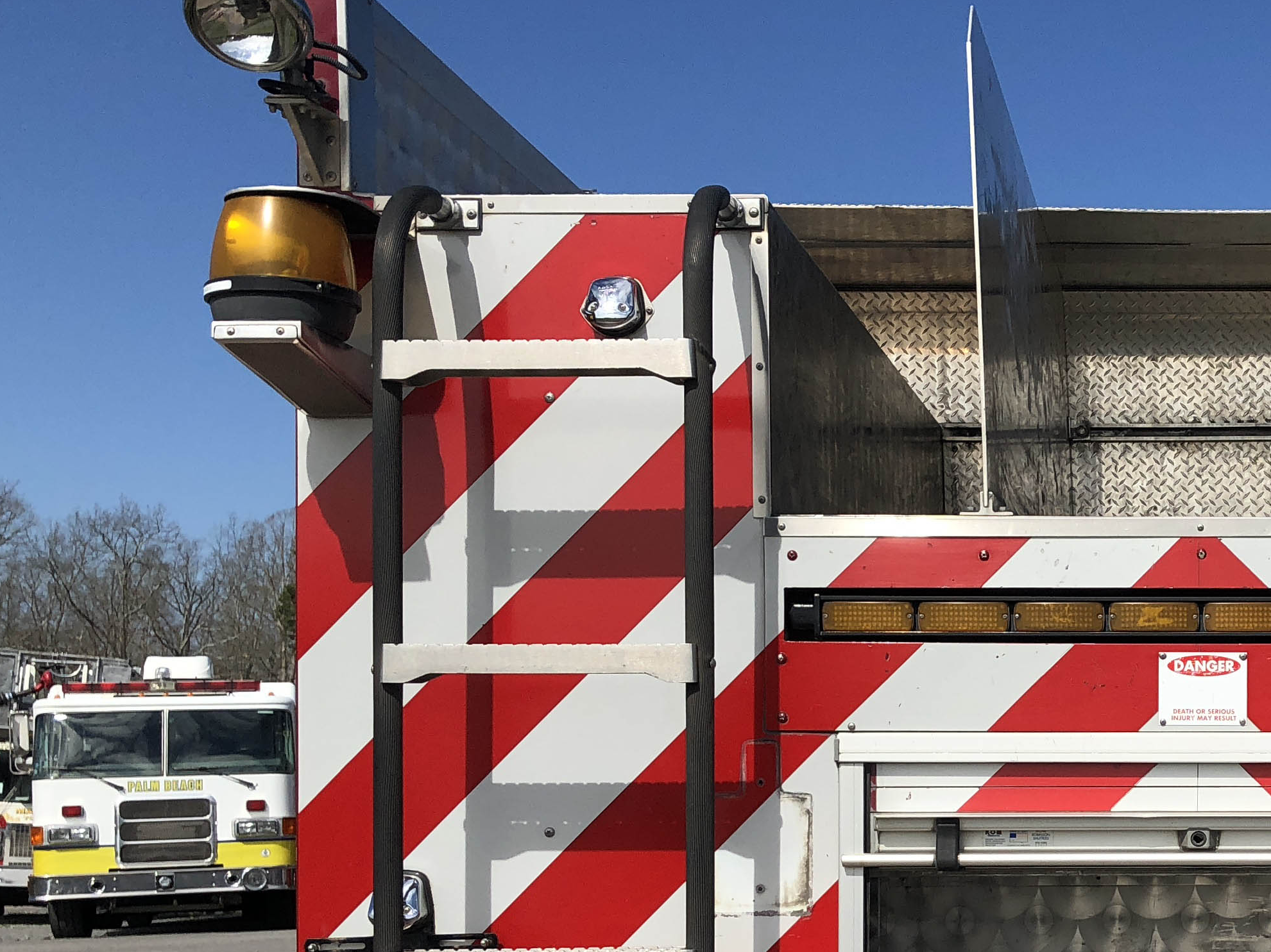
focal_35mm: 57
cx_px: 1193
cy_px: 729
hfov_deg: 31.8
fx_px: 2092
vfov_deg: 25.3
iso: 20
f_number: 1.8
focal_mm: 4
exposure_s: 1/3690
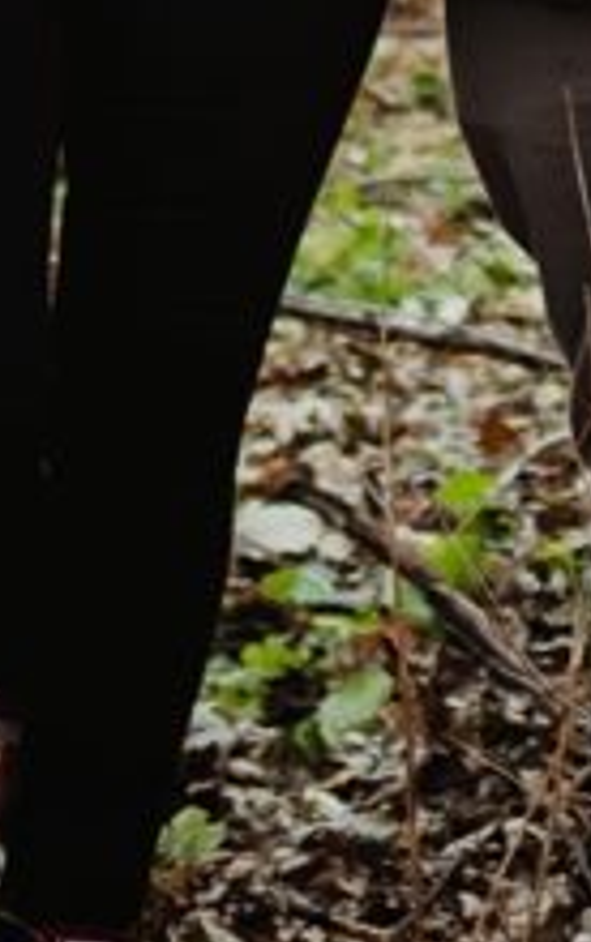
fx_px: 6400
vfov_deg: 8.0
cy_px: -1073
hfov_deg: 5.3
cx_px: 651
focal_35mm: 249
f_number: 1.4
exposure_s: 1/250
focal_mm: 35
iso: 800
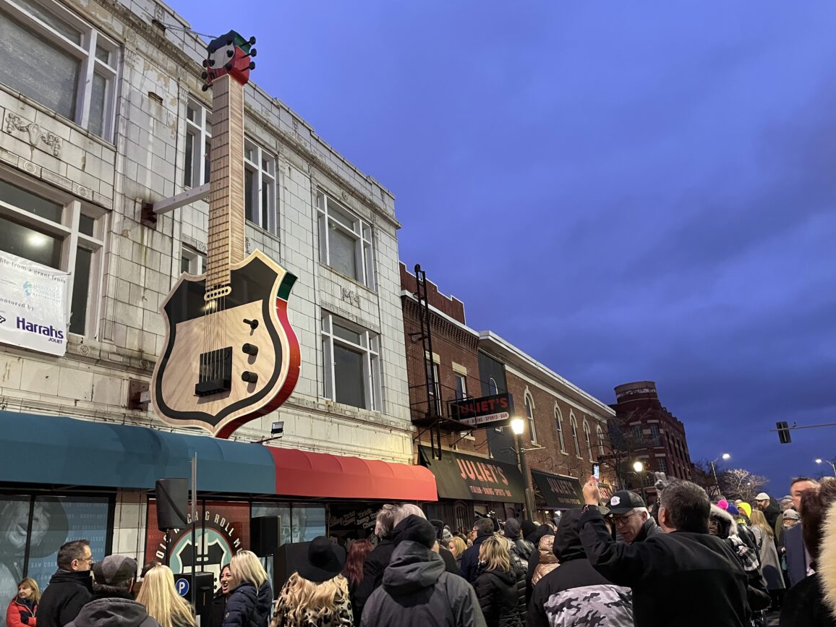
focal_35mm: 27
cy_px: 317
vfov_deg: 51.4
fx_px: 652
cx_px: 427
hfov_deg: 65.3
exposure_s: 1/40
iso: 500
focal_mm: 4.2
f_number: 1.6
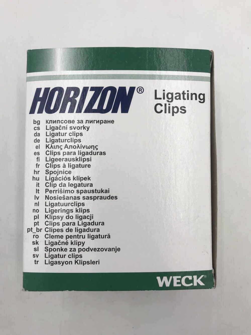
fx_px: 271
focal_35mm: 28
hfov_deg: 49.8
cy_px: 168
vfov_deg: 63.4
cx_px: 126
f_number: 1.8
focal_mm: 3.99
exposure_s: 1/120
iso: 25
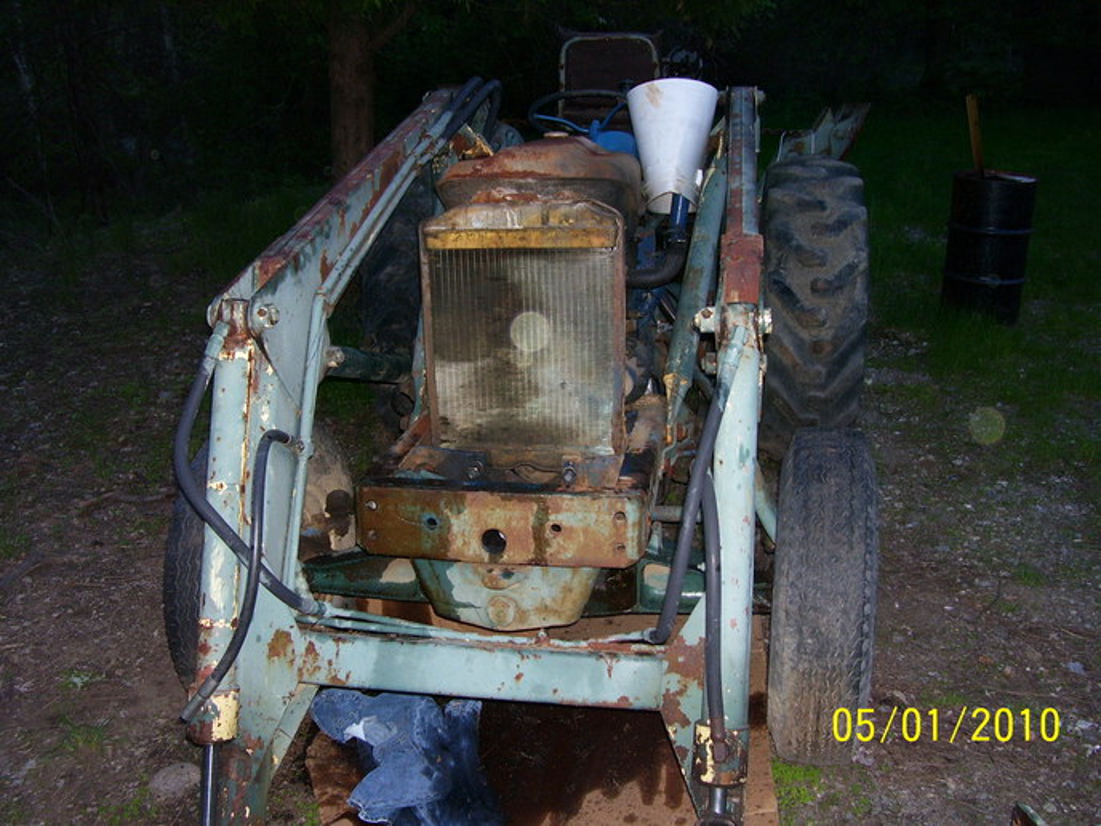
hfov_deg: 54.0
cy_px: 413
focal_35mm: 34
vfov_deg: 41.8
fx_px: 1081
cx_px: 550
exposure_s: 1/60
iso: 125
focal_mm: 5.6
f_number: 2.7
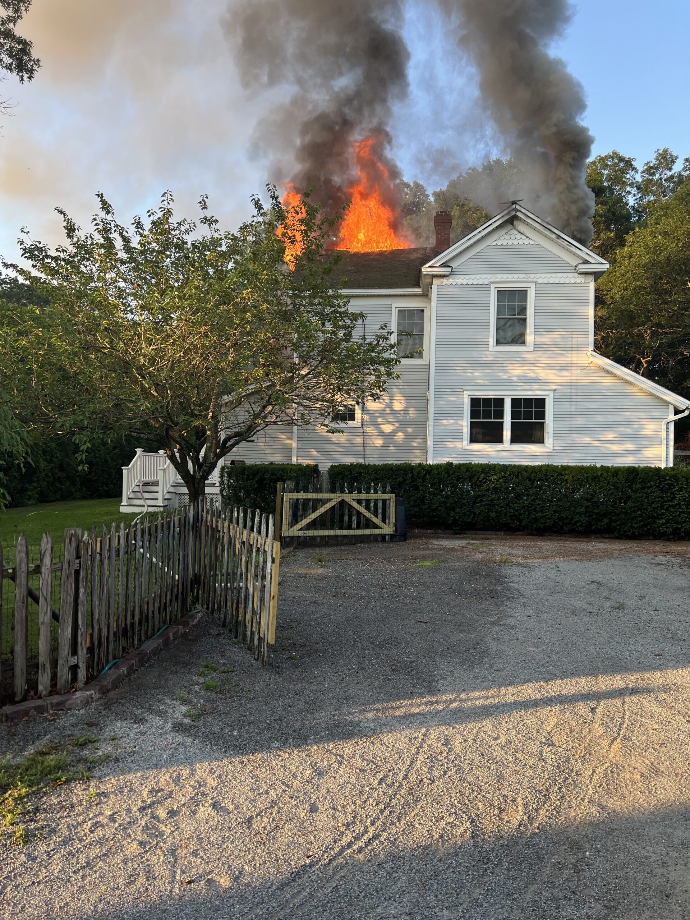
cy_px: 460
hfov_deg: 53.1
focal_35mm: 26
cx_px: 345
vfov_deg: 67.3
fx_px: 691
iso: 50
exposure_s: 1/458
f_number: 1.5
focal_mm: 5.7
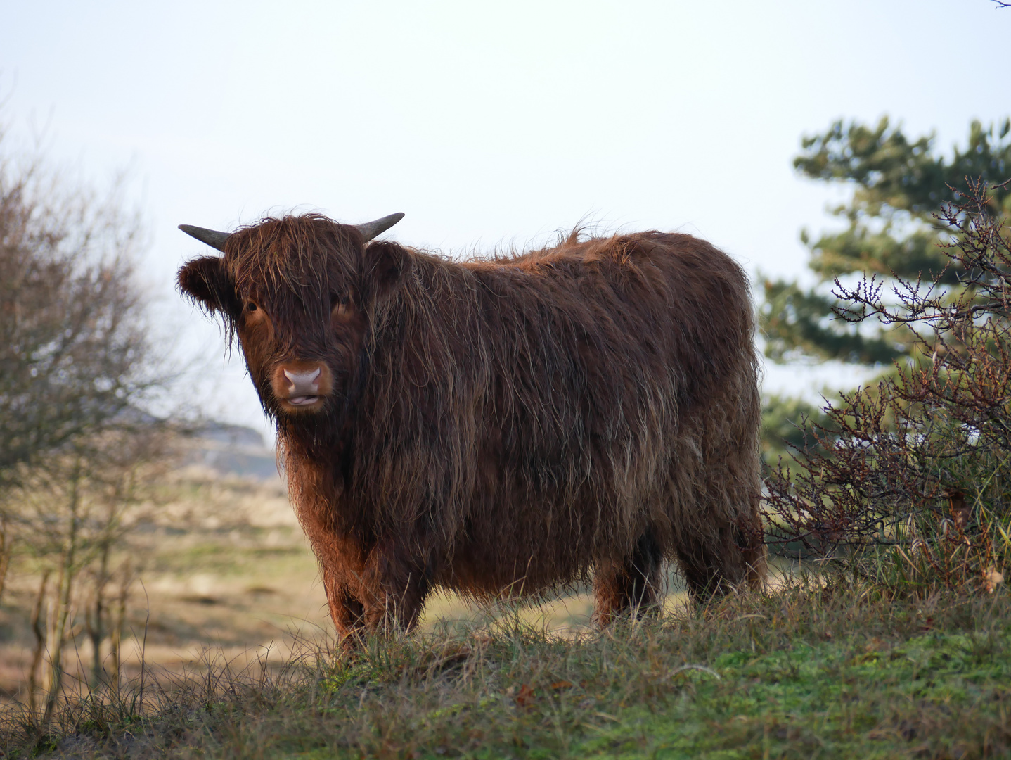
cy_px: 380
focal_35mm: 240
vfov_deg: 6.2
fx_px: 7013
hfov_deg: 8.2
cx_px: 506
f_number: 5
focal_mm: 120
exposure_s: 1/250
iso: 250
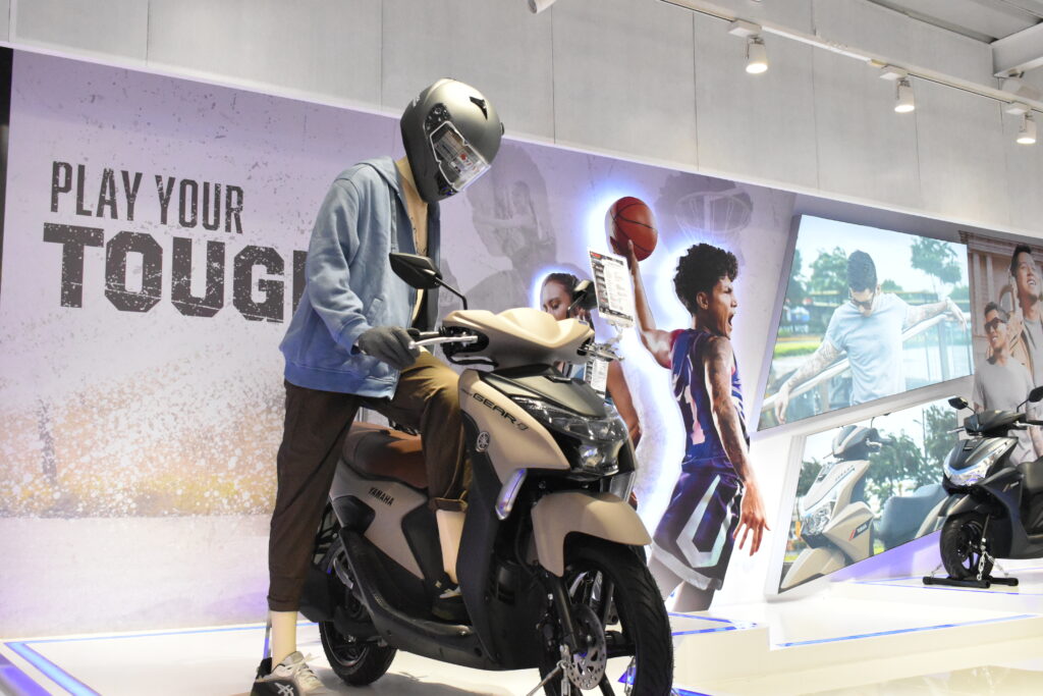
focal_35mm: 38
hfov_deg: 51.3
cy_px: 348
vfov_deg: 35.5
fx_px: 1087
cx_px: 522
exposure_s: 1/800
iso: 6400
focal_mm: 25
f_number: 6.3
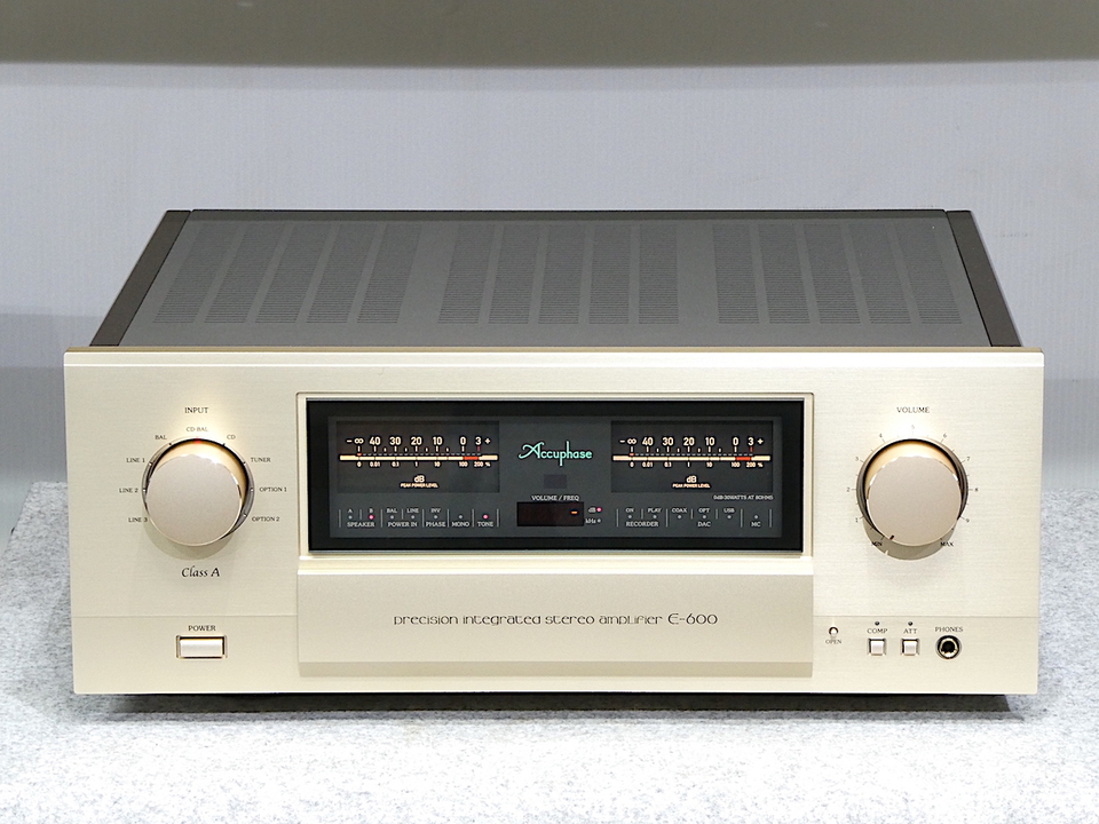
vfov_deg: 11.0
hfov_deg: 14.6
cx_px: 550
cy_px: 412
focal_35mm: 135
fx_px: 4286
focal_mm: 24.2
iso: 400
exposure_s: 1/4
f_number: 7.1
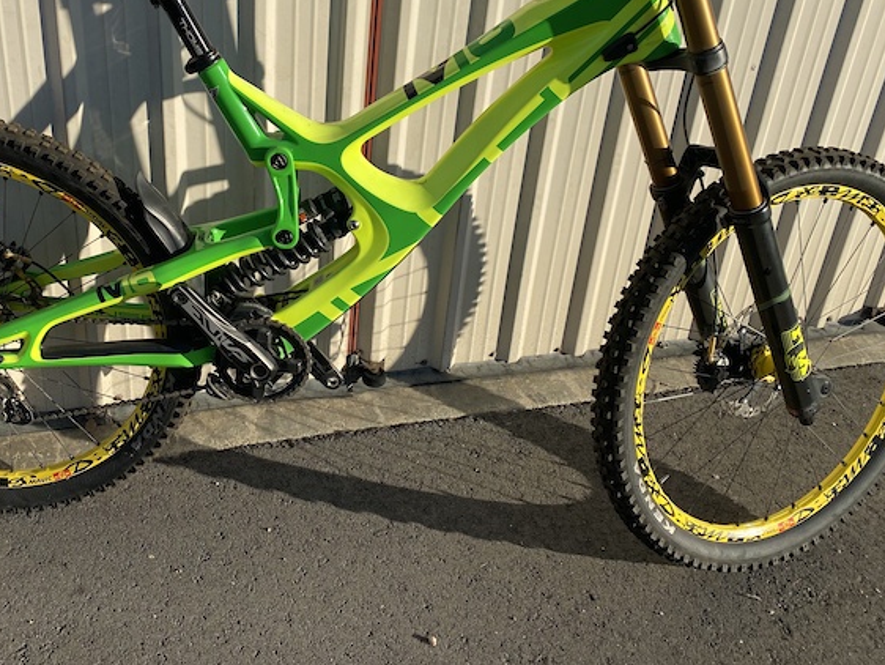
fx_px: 946
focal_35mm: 37
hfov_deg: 49.8
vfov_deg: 38.4
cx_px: 356
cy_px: 236
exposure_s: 1/3300
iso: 32
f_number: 1.8
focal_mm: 4.25
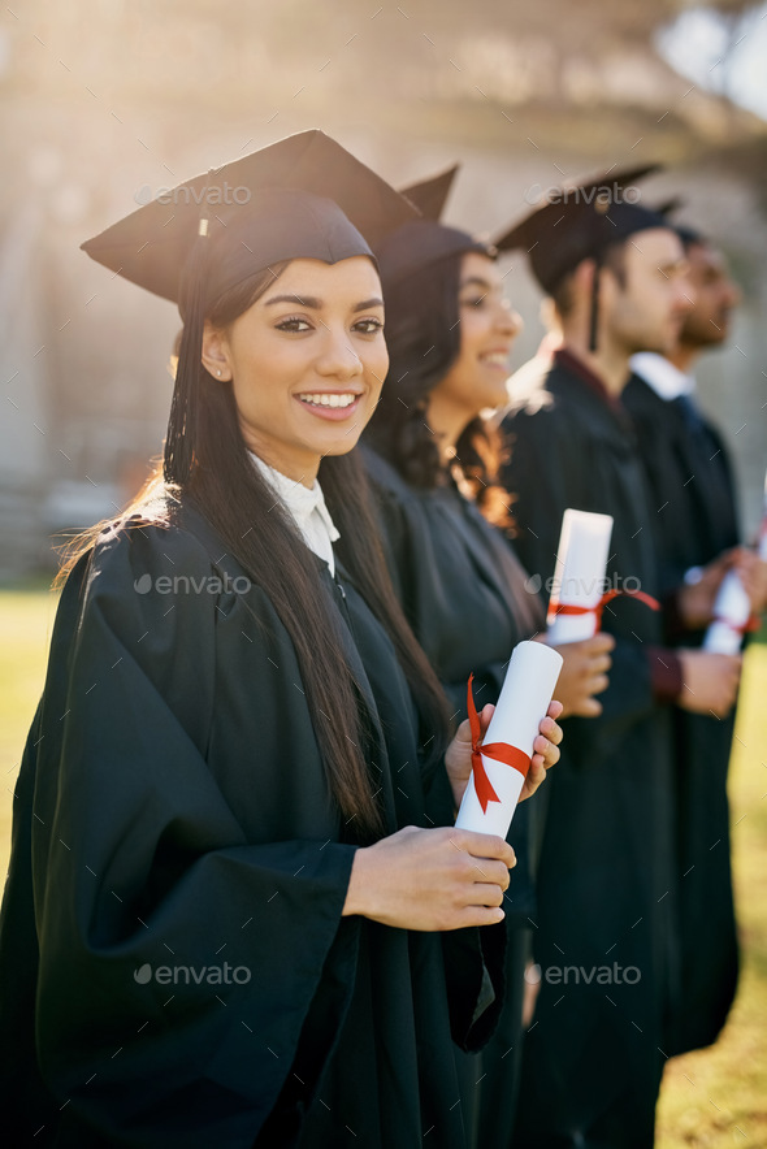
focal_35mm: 50
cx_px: 384
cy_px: 574
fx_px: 1597
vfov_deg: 39.6
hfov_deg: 27.0
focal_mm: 50
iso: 100
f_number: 1.8
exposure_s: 1/800
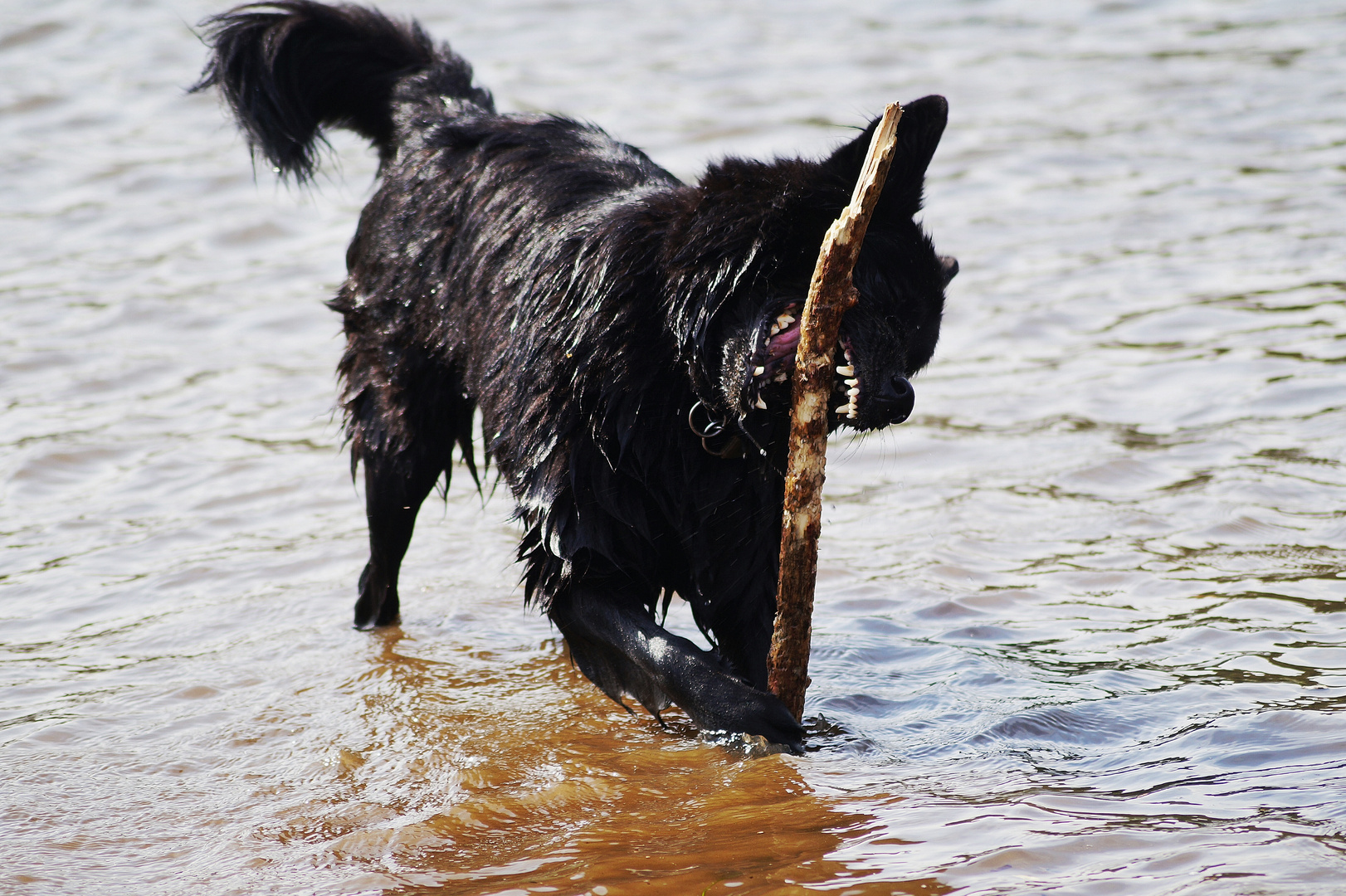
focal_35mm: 300
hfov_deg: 6.9
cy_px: 448
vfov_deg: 4.6
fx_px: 11212
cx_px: 673
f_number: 5.6
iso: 100
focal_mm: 200
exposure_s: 1/320
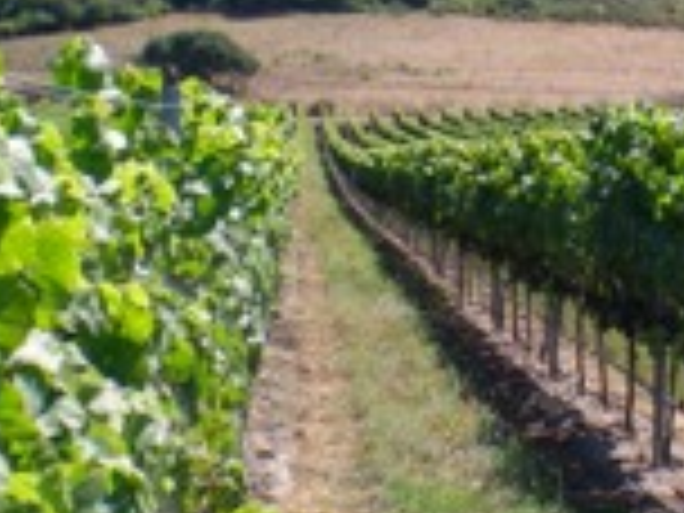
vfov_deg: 13.2
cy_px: 176
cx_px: 639
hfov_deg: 17.3
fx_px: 2213
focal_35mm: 112
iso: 50
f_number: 4.6
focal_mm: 6.3
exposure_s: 1/262
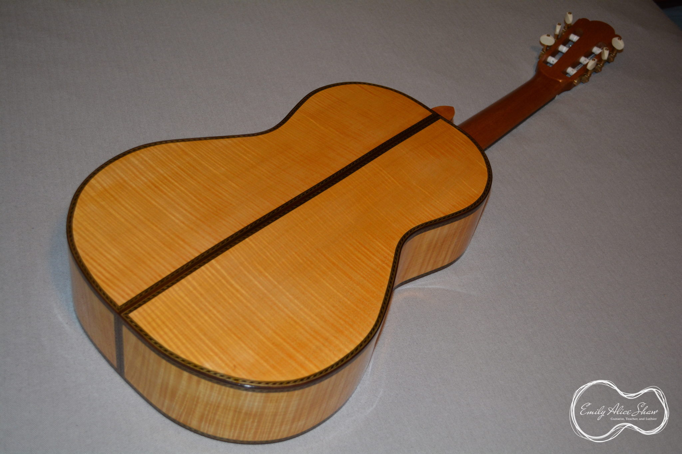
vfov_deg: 34.2
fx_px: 739
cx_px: 341
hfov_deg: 49.6
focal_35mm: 39
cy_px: 227
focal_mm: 26
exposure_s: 1/60
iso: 1100
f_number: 4.2
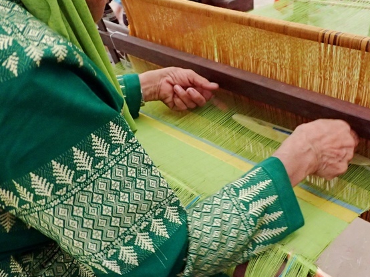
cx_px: 208
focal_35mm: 37
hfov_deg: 50.0
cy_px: 145
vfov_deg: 38.6
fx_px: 395
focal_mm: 5.9
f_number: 2.4
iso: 800
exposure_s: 1/25
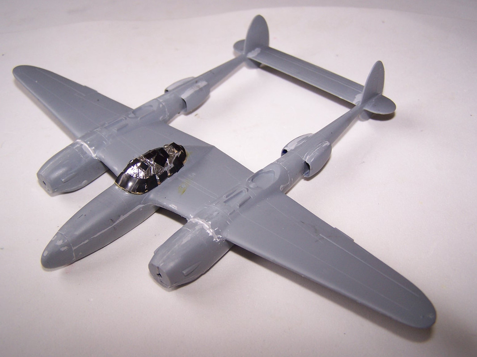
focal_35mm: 38
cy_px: 178
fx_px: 524
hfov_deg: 49.0
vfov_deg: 37.7
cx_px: 238
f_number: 2.8
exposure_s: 1/60
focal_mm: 6.3
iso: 80
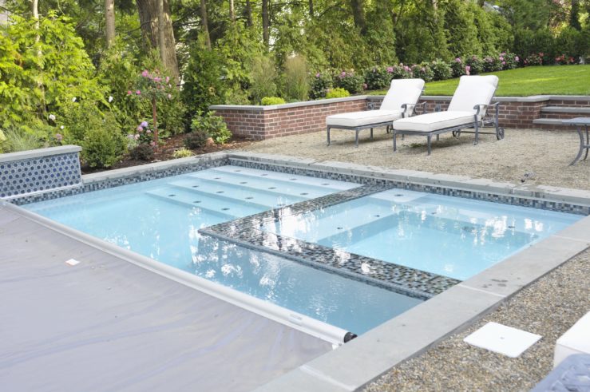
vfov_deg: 36.8
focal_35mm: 36
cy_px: 196
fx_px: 589
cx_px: 295
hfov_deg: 53.2
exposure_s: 1/100
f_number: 5
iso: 200
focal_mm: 24
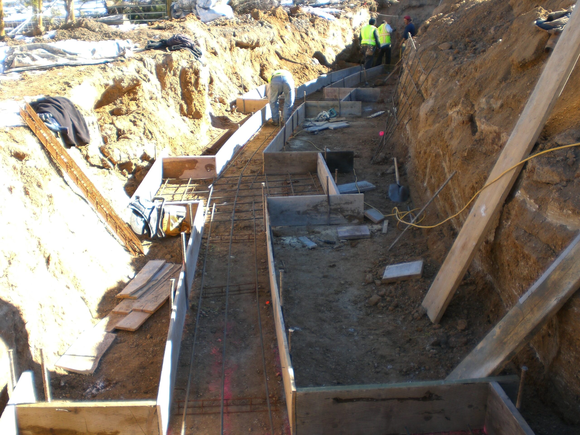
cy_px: 218
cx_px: 290
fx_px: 637
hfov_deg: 49.0
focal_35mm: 38
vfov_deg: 37.7
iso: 50
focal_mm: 6.3
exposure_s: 1/160
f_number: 3.1
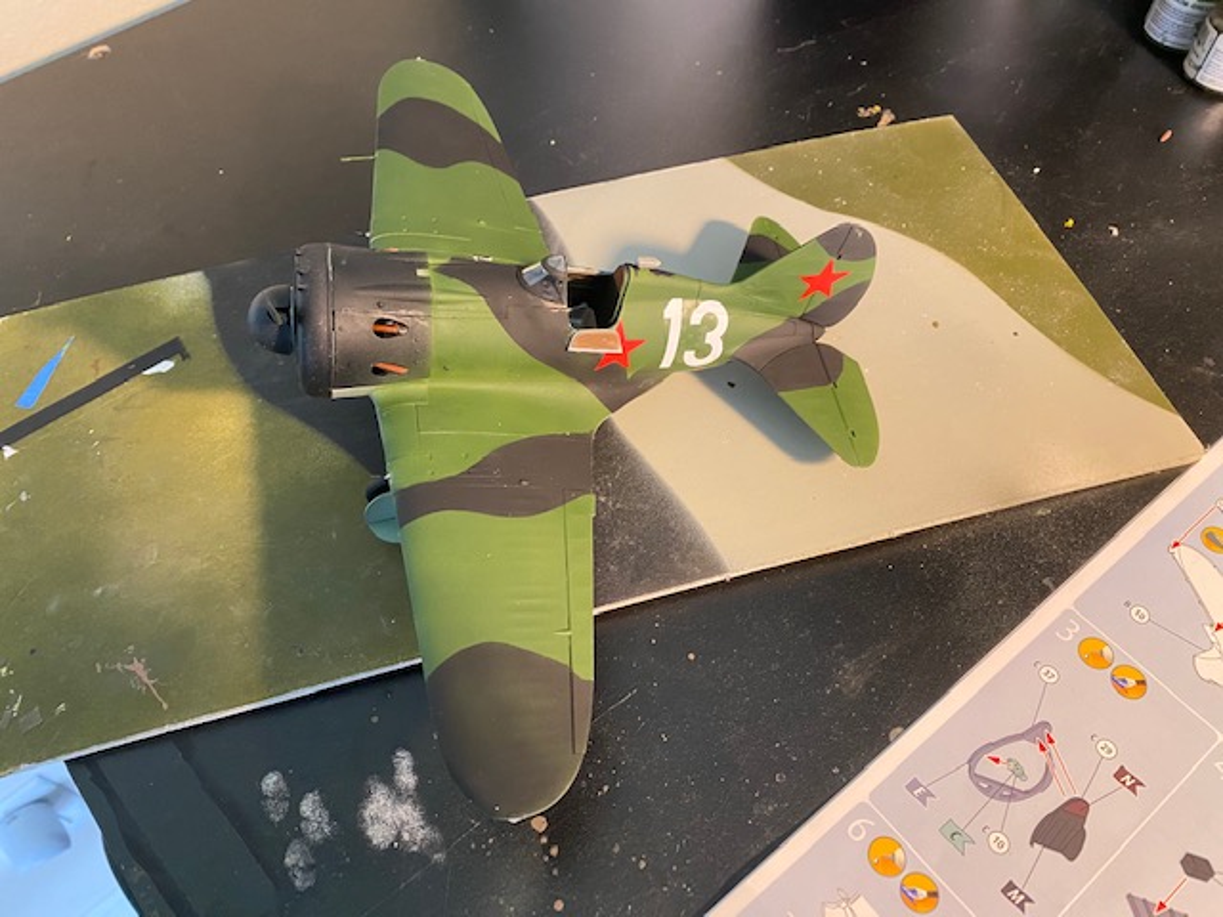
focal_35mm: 26
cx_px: 612
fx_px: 919
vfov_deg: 53.1
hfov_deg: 67.3
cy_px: 458
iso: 320
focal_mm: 4.25
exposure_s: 1/60
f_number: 1.8
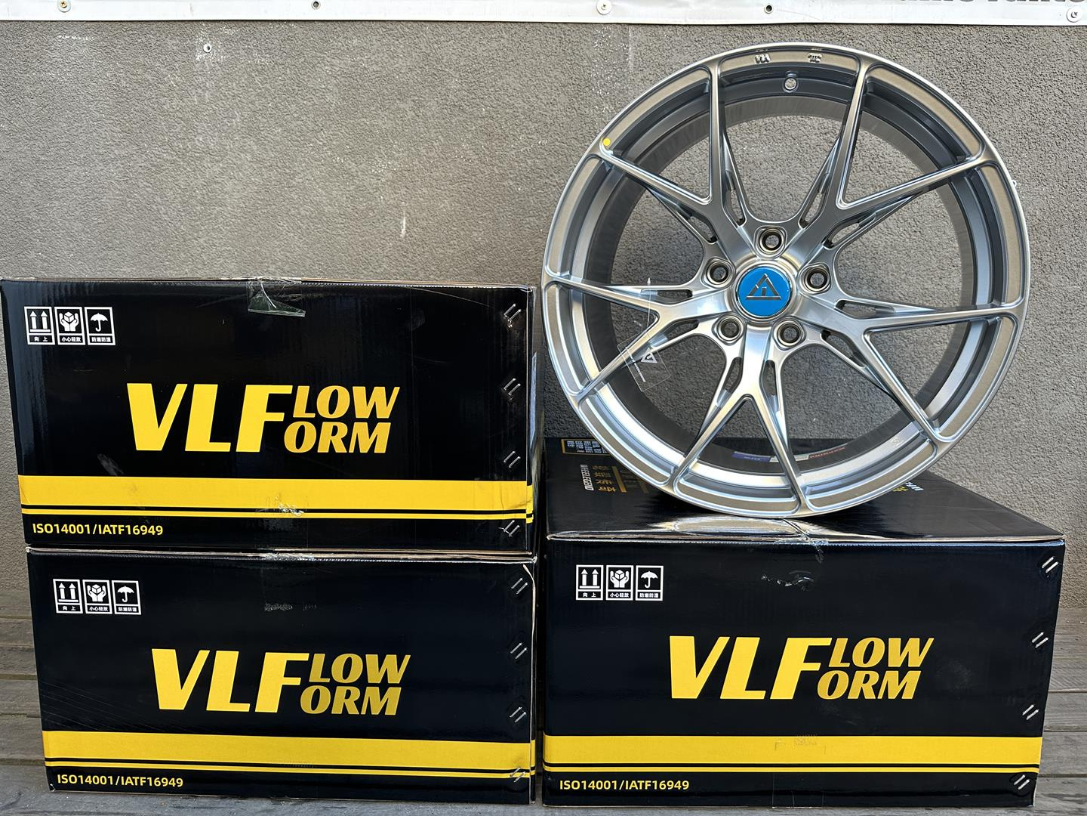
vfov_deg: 56.8
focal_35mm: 24
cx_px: 544
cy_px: 408
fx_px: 754
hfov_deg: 71.6
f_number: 1.78
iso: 100
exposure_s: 1/121
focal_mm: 6.86
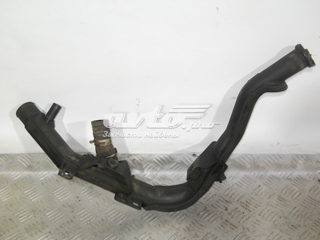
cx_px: 160
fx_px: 379
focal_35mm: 41
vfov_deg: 35.1
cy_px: 120
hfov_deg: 45.8
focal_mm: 6.72
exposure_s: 1/30
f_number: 3.1
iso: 200
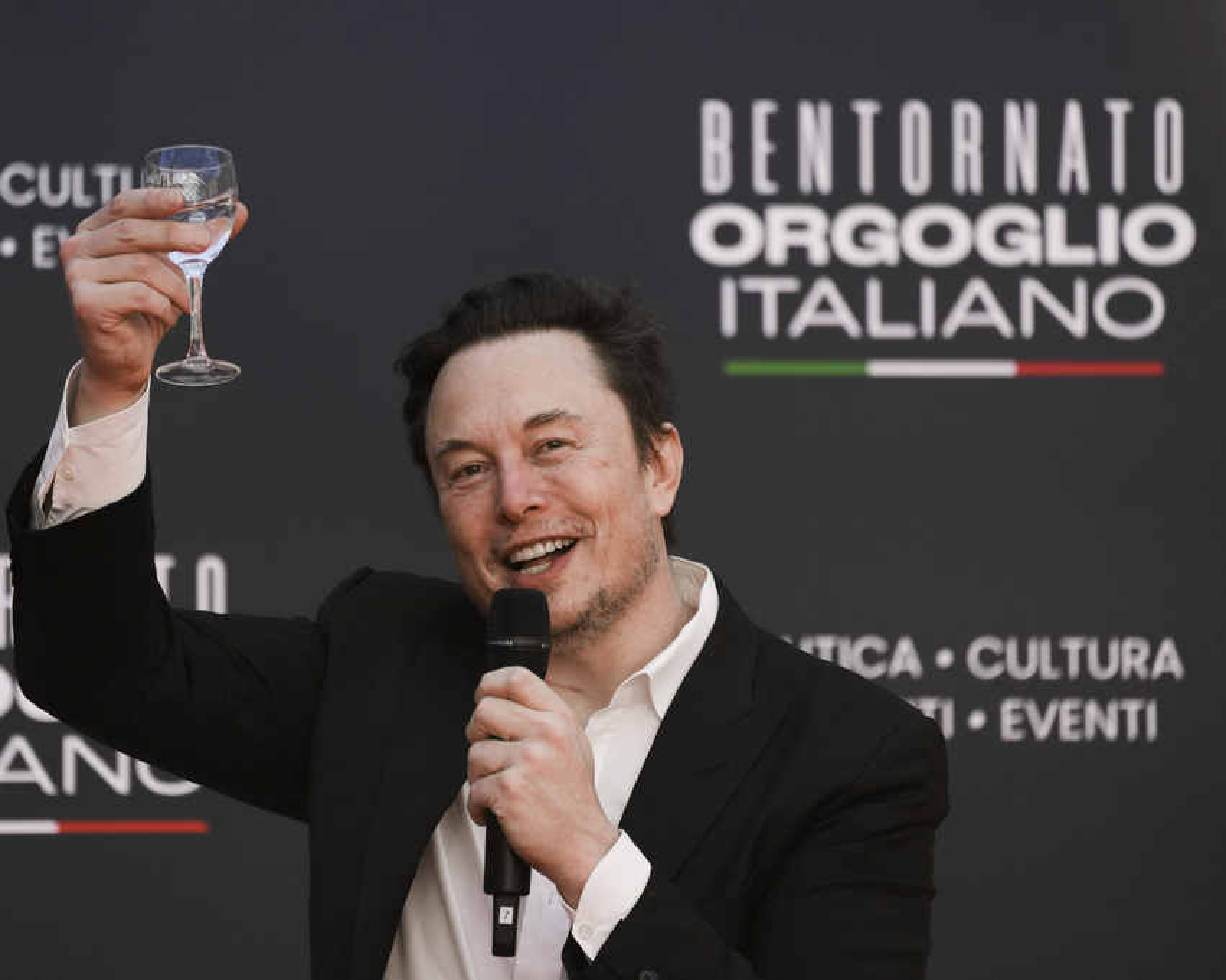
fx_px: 16393
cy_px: 491
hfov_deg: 4.3
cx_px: 519
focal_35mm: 452
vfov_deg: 3.4
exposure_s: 1/1250
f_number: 5.6
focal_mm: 400
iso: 1000
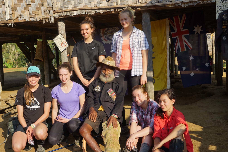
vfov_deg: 31.2
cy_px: 77
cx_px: 112
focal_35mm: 43
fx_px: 272
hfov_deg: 45.4
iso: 100
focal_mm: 42
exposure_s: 1/160
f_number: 9
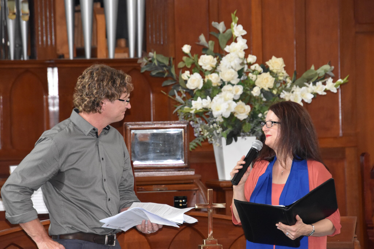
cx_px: 187
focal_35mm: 255
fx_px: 2649
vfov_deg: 5.4
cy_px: 124
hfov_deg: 8.1
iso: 3600
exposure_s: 1/60
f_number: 5.6
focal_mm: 170
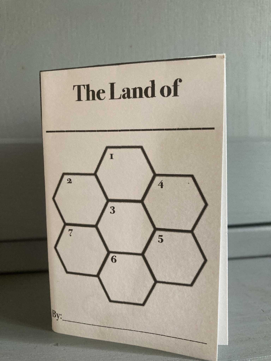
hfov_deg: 49.7
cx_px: 136
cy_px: 180
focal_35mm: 28
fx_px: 292
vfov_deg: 63.4
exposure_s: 1/56
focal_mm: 3.99
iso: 320
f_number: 1.8
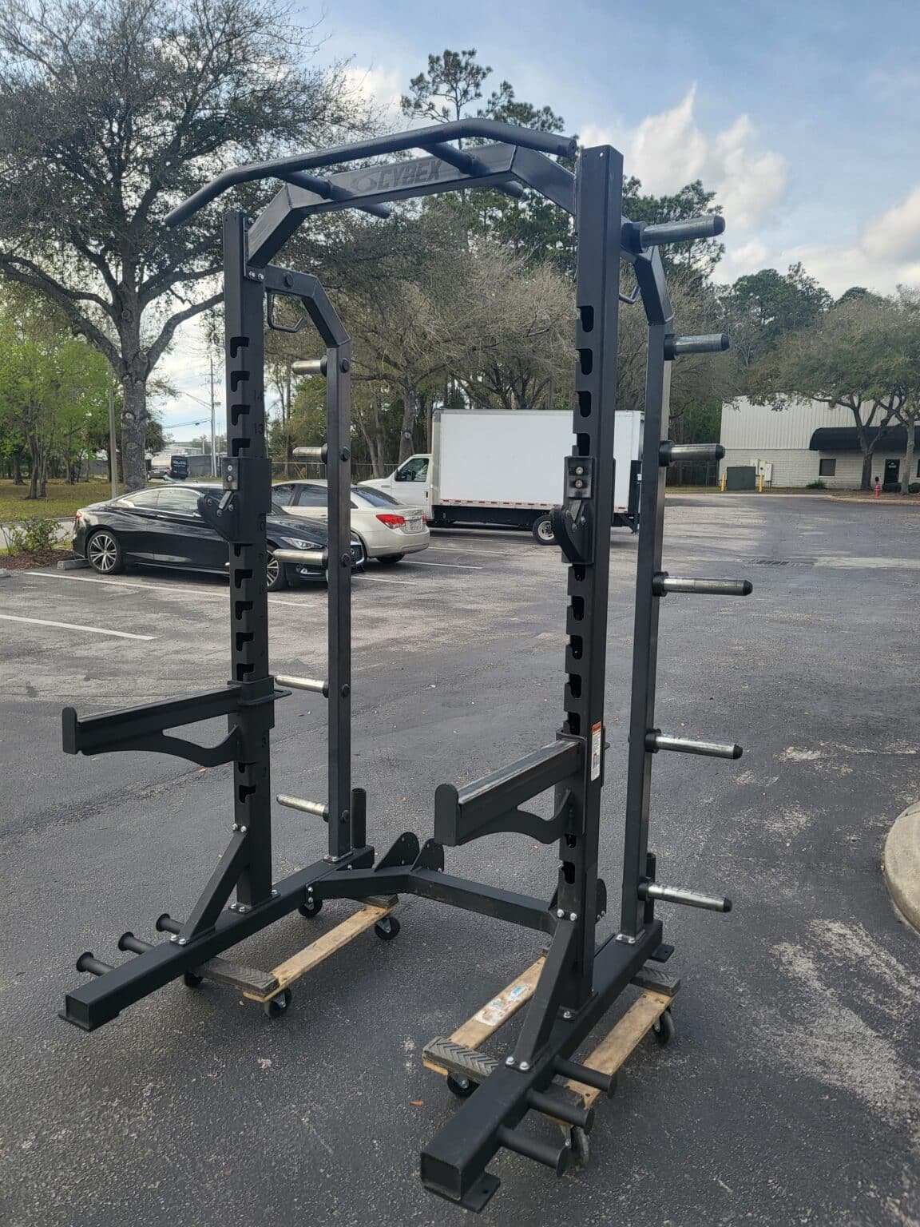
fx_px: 921
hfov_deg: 53.1
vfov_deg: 67.3
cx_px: 460
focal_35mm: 26
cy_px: 614
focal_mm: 4.25
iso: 50
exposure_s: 1/1123
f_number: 1.8
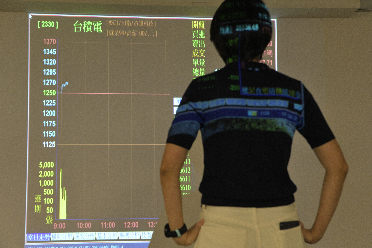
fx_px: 682
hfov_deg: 30.5
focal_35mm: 66
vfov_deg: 20.6
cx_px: 186
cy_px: 124
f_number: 5.6
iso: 1600
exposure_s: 1/50
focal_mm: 66
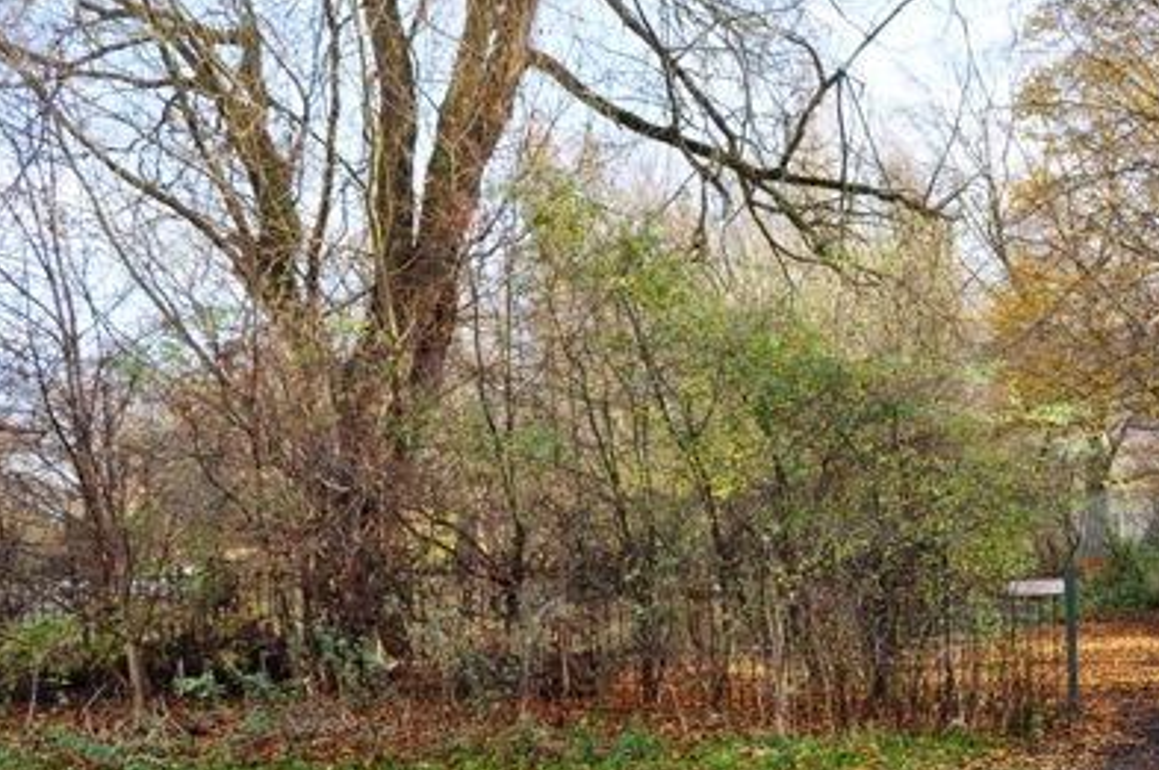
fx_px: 1865
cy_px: 469
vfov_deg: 23.3
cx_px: 832
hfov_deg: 34.0
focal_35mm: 58
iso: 220
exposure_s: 1/125
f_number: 5.6
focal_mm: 26
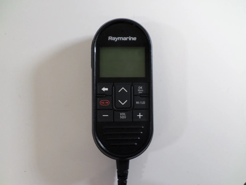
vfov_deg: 54.9
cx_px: 123
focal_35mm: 25
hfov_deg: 69.4
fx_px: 178
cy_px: 92
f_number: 2.5
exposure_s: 1/30
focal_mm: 4.5
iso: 80
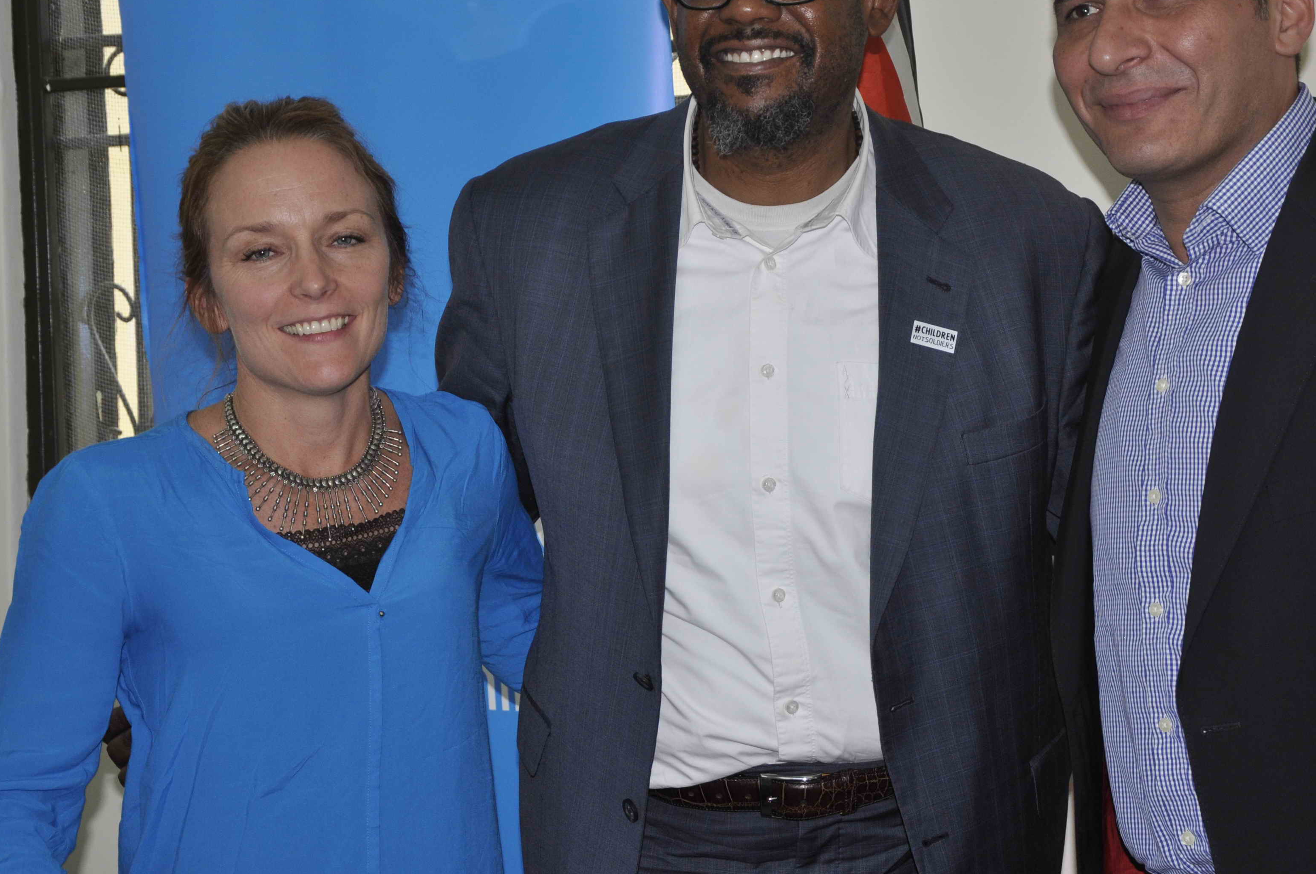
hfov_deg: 27.8
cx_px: 745
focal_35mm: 73
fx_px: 2654
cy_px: 334
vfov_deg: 18.7
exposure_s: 1/60
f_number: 4.5
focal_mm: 35
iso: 400
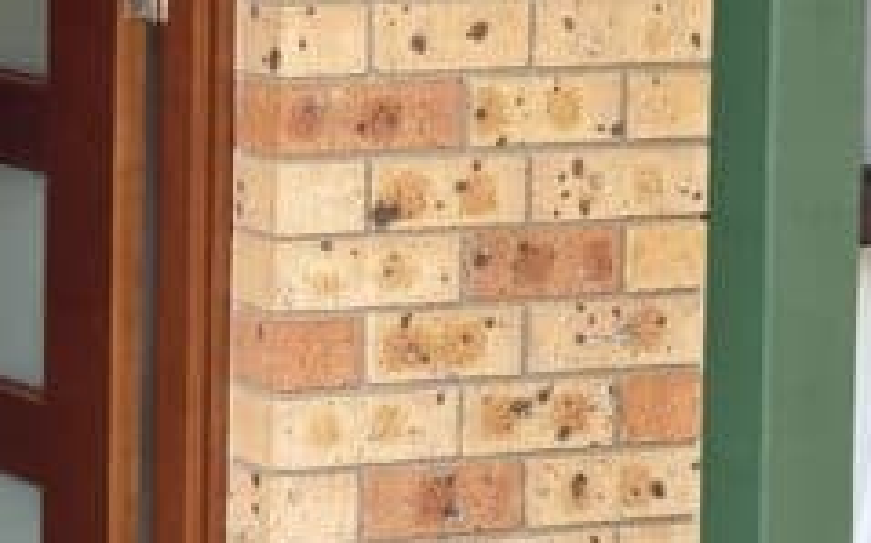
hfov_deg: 11.7
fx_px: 4199
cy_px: 55
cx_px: -29
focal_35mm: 177
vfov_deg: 7.4
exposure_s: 1/122
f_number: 2
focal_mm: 6
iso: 32
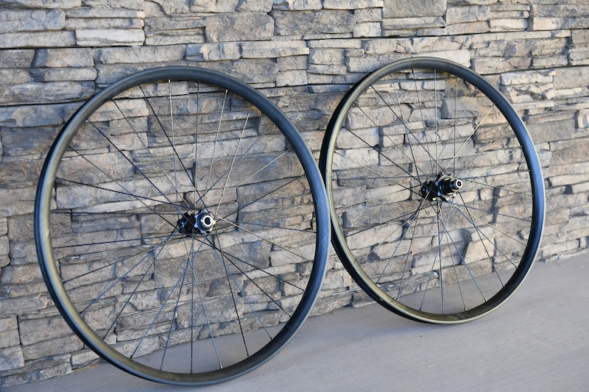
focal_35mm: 52
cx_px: 294
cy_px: 196
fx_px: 851
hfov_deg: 38.2
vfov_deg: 26.0
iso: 400
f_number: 4.5
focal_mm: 52
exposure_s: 1/200
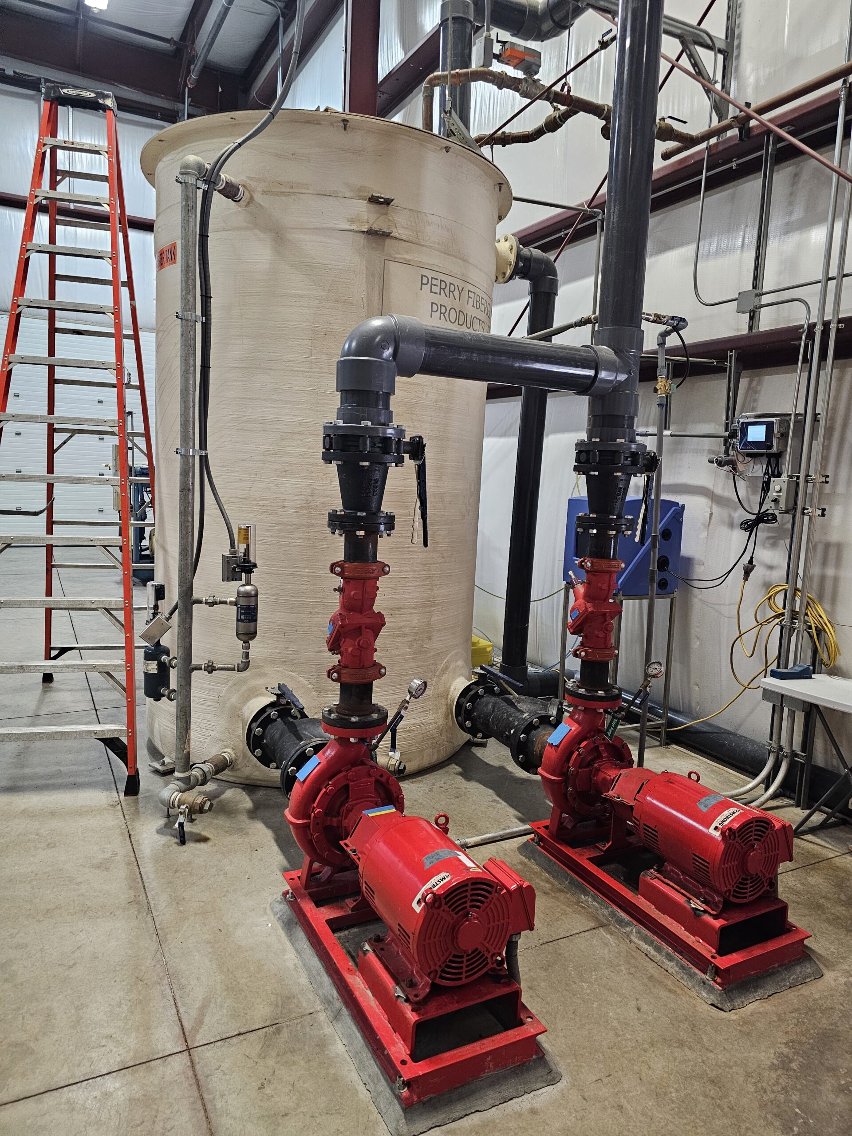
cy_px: 568
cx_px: 426
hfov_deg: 58.9
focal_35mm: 23
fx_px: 755
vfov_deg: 73.9
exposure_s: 1/120
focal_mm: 6.3
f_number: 1.7
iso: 800
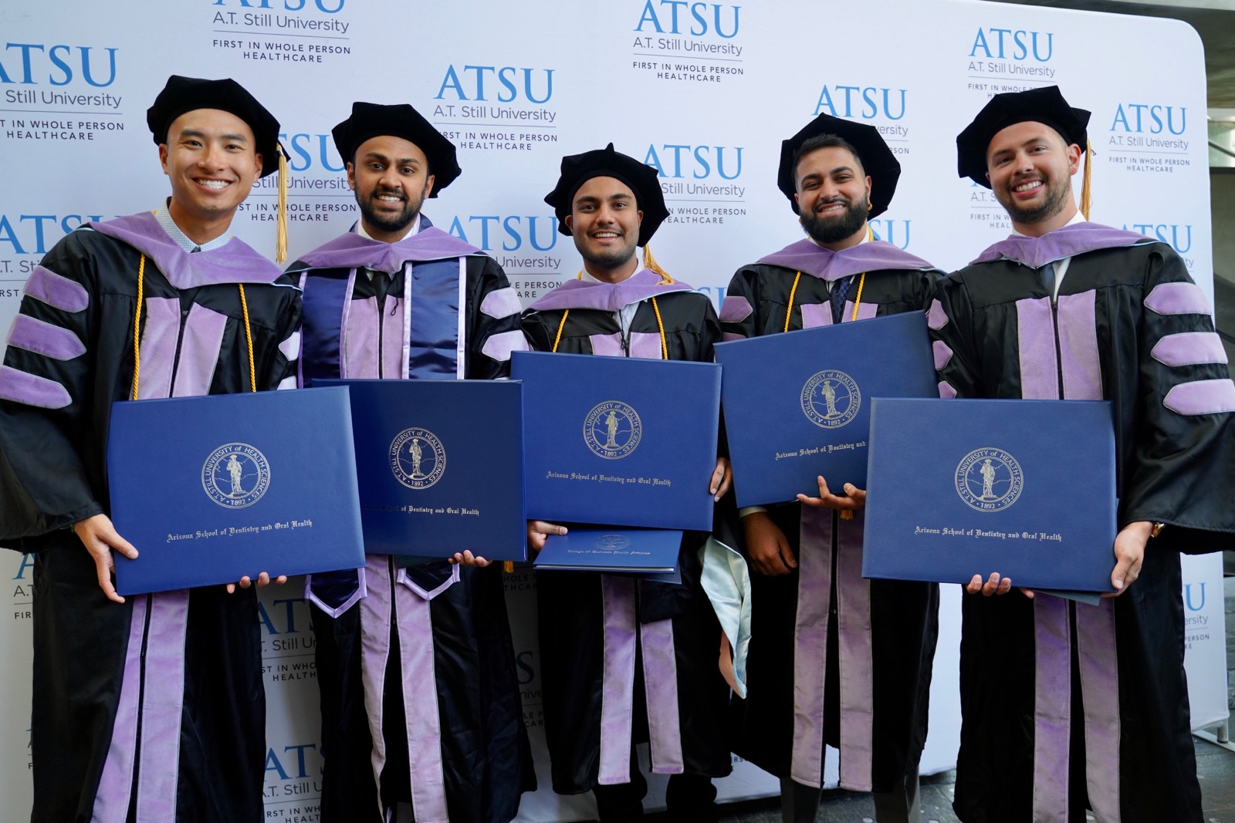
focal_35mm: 32
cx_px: 618
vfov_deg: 41.1
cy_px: 412
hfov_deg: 58.7
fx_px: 1098
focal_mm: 32
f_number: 2.8
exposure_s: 1/250
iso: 640
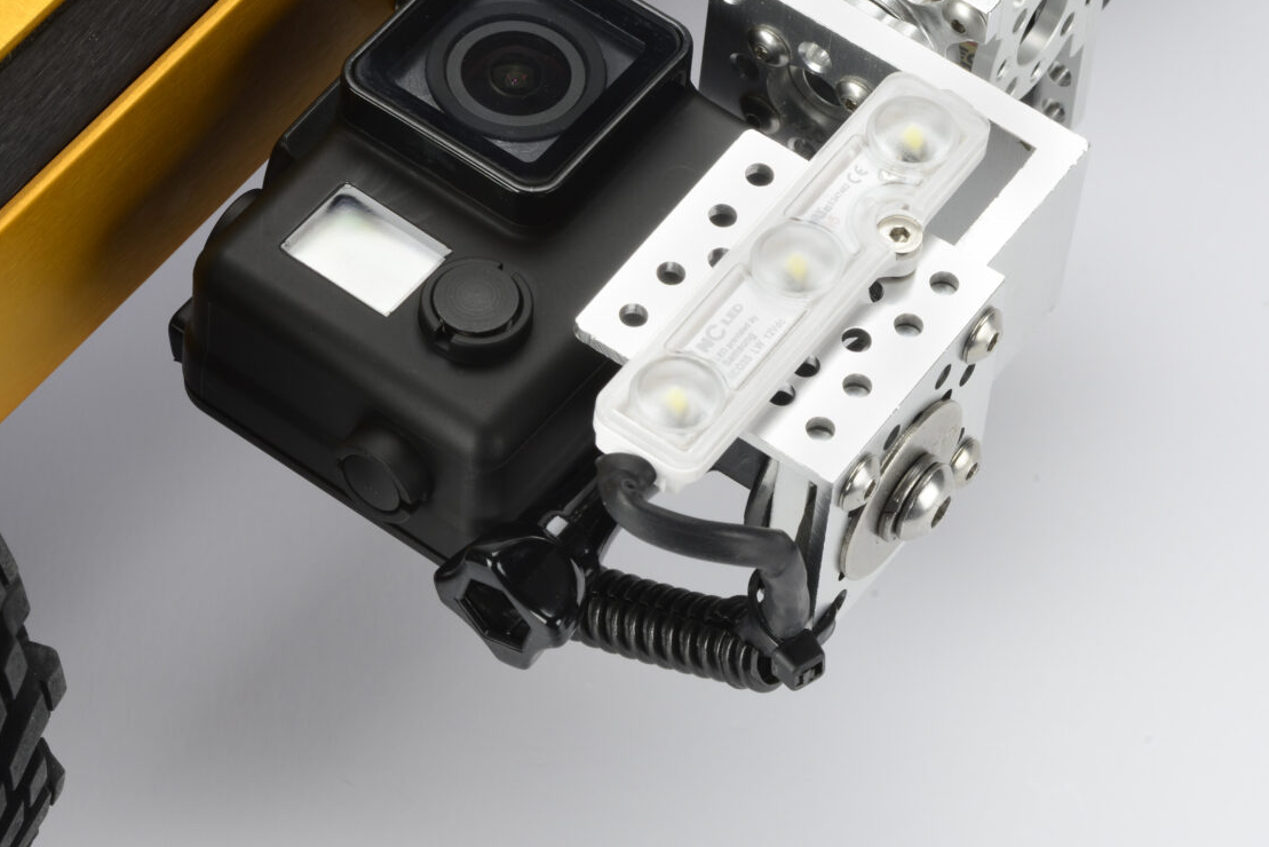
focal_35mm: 181
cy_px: 192
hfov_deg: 11.3
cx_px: 281
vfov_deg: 7.6
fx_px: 6382
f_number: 20
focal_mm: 98
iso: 100
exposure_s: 1/125
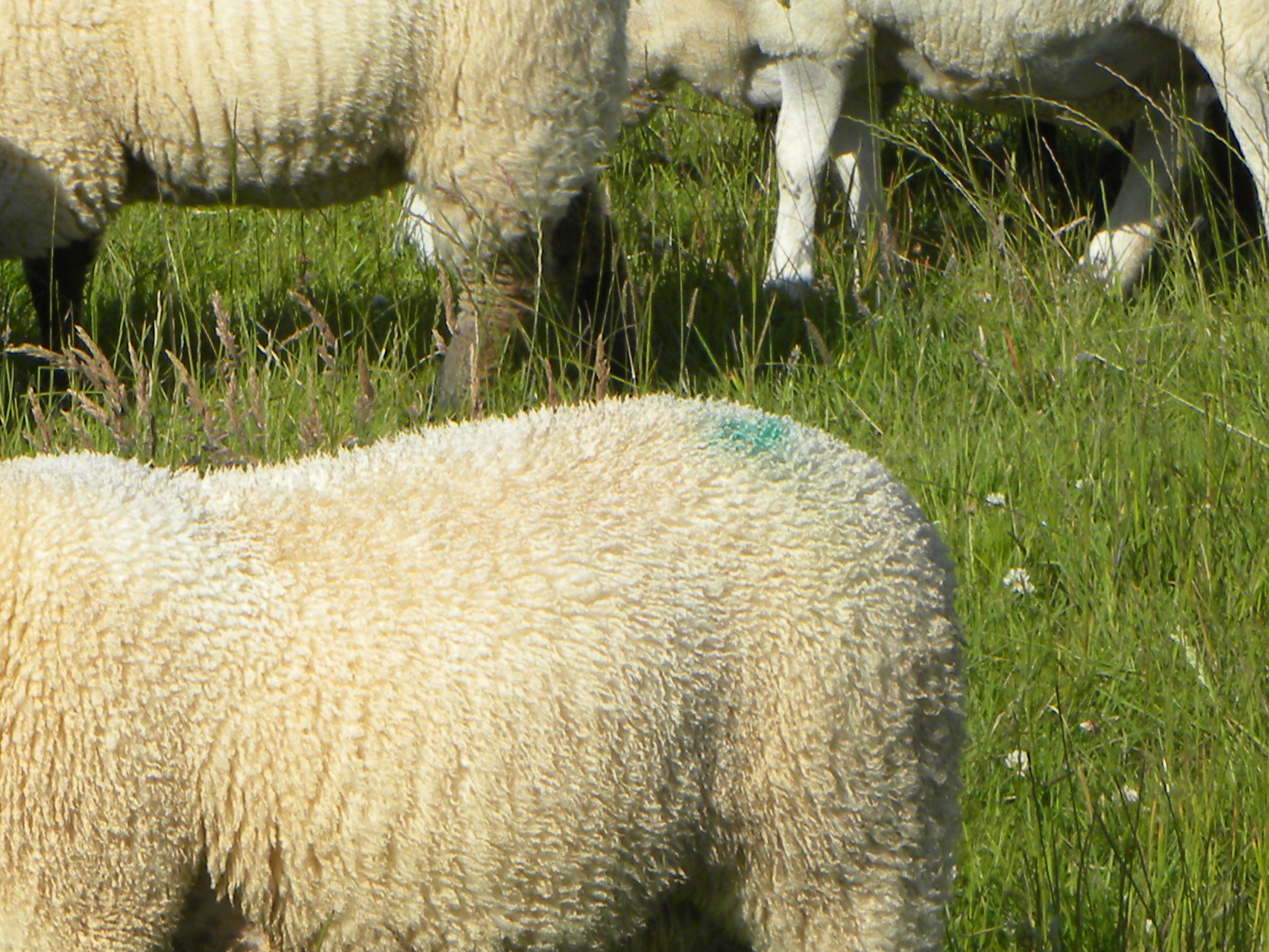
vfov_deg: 5.3
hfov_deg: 7.0
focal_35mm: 280
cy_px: 629
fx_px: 10267
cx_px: -109
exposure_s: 1/366
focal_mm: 20.8
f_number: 5.6
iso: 64
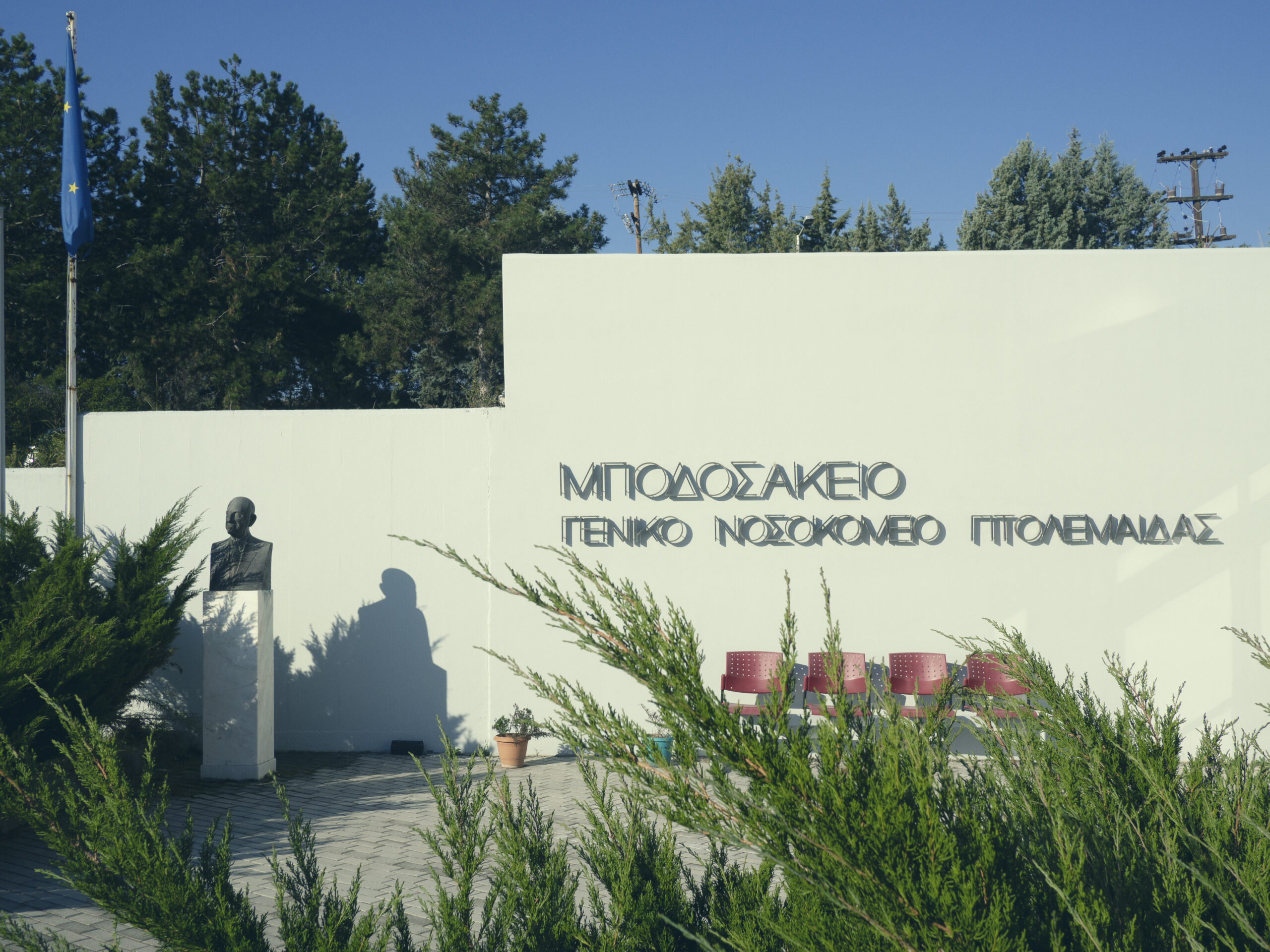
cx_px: 635
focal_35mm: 40
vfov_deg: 36.0
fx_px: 1468
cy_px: 476
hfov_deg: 46.8
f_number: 6.3
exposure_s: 1/1000
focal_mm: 20
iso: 200
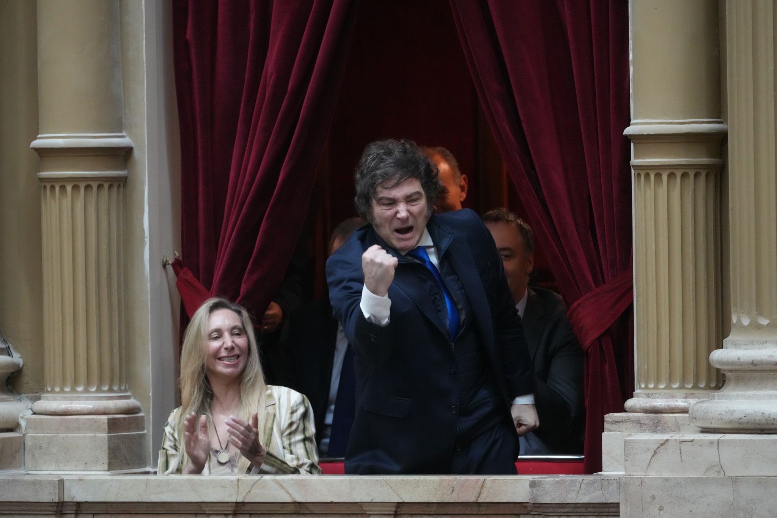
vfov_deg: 4.1
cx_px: 388
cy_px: 259
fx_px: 7186
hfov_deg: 6.2
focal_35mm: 333
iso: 8000
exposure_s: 1/250
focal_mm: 333
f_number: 5.6
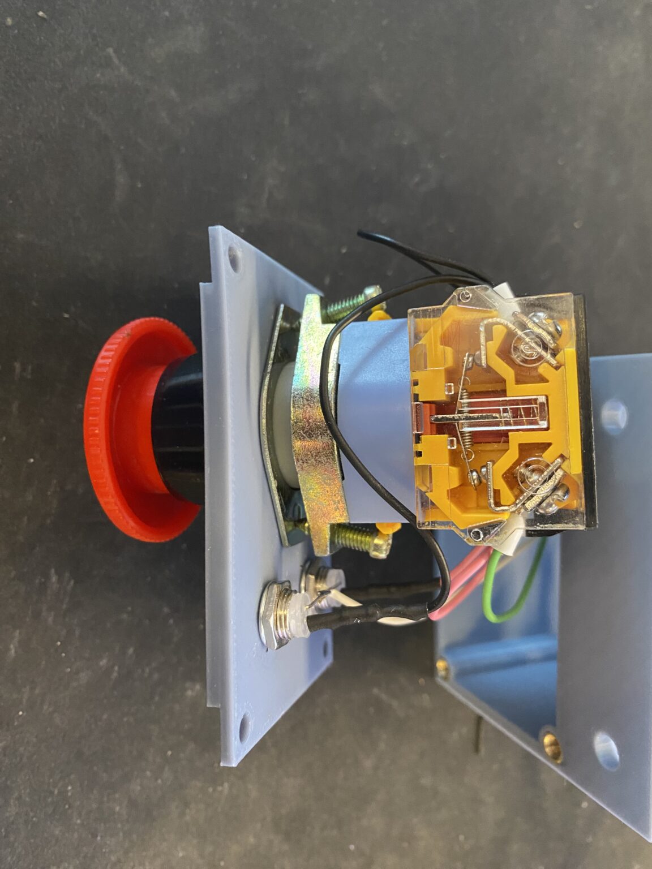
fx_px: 628
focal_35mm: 25
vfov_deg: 69.4
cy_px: 434
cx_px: 326
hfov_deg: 54.9
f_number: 1.8
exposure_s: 1/33
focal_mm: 4.25
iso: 500
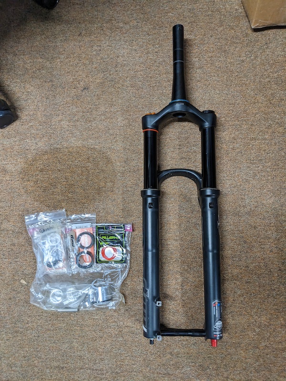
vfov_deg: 65.3
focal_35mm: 27
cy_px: 190
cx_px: 143
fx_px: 297
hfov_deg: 51.4
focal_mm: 4.38
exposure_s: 1/40
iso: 117
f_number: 1.73
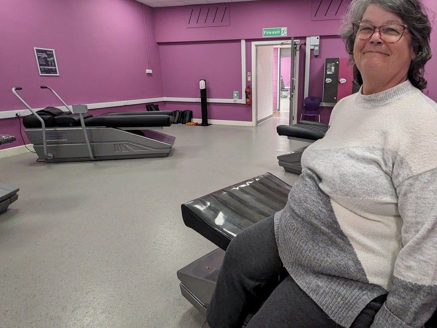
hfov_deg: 80.4
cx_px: 269
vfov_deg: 65.9
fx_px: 252
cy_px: 152
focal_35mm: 20
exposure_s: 1/25
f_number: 2.2
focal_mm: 2.22
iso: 371
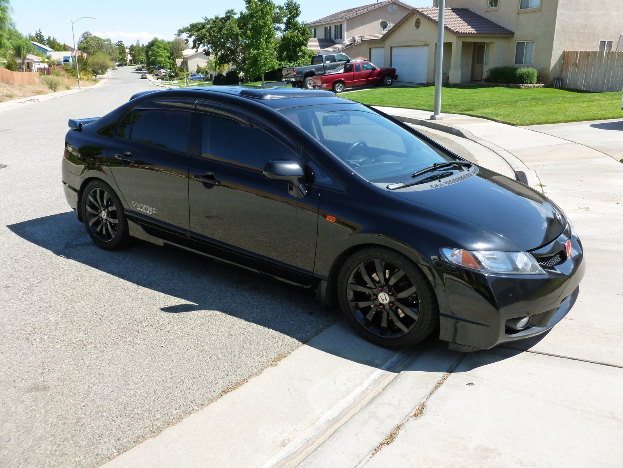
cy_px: 234
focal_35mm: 28
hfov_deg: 63.4
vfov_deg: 49.7
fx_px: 504
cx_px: 312
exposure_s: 1/500
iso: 160
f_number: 3.3
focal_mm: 5
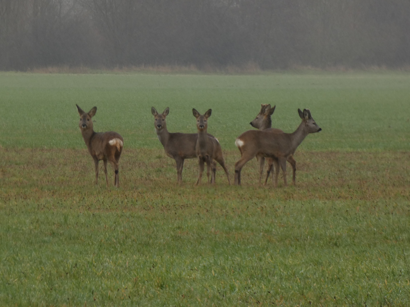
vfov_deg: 2.6
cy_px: 154
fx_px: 6704
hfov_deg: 3.5
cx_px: 205
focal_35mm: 566
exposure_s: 1/100
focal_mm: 101.4
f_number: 5.6
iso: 100
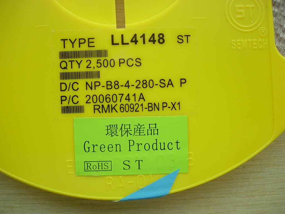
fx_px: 313
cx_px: 142
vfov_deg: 37.7
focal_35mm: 38
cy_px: 107
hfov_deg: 49.0
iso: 64
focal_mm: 7.8
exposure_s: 1/32
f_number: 2.8
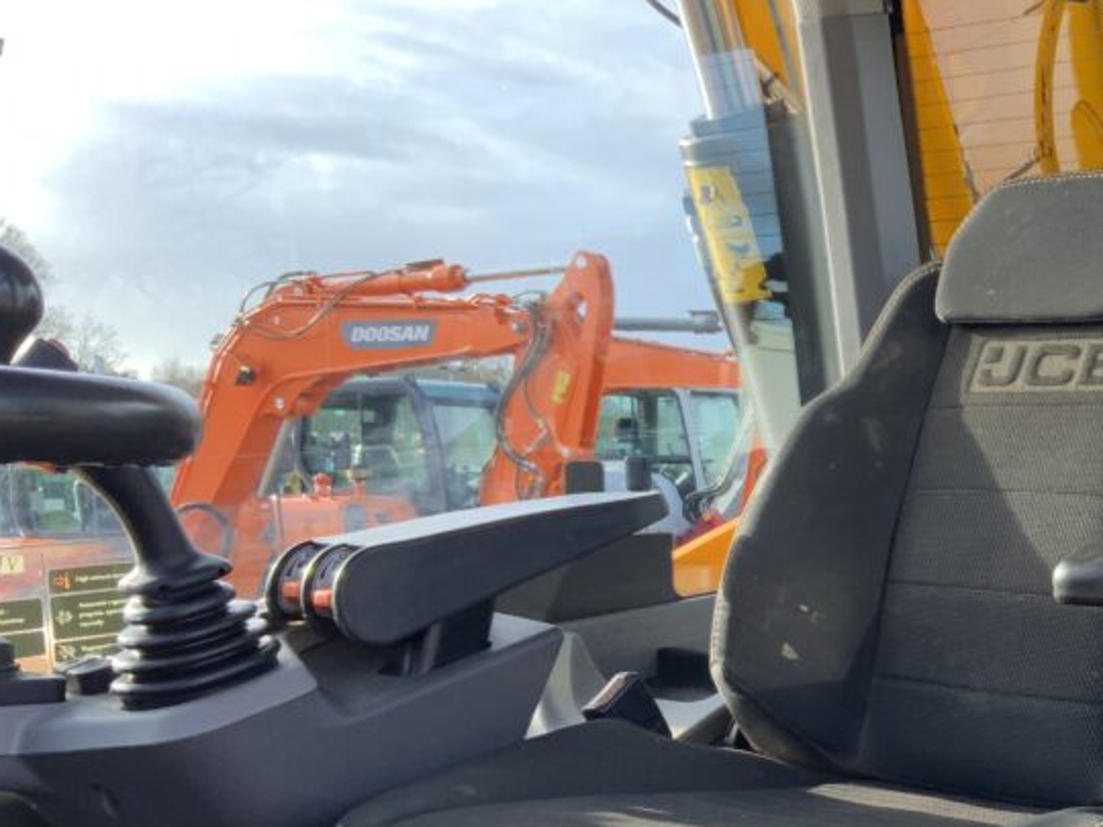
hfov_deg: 32.9
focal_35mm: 55
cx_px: 1019
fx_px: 1753
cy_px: 619
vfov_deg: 26.2
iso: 16
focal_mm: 3
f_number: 1.8
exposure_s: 1/137
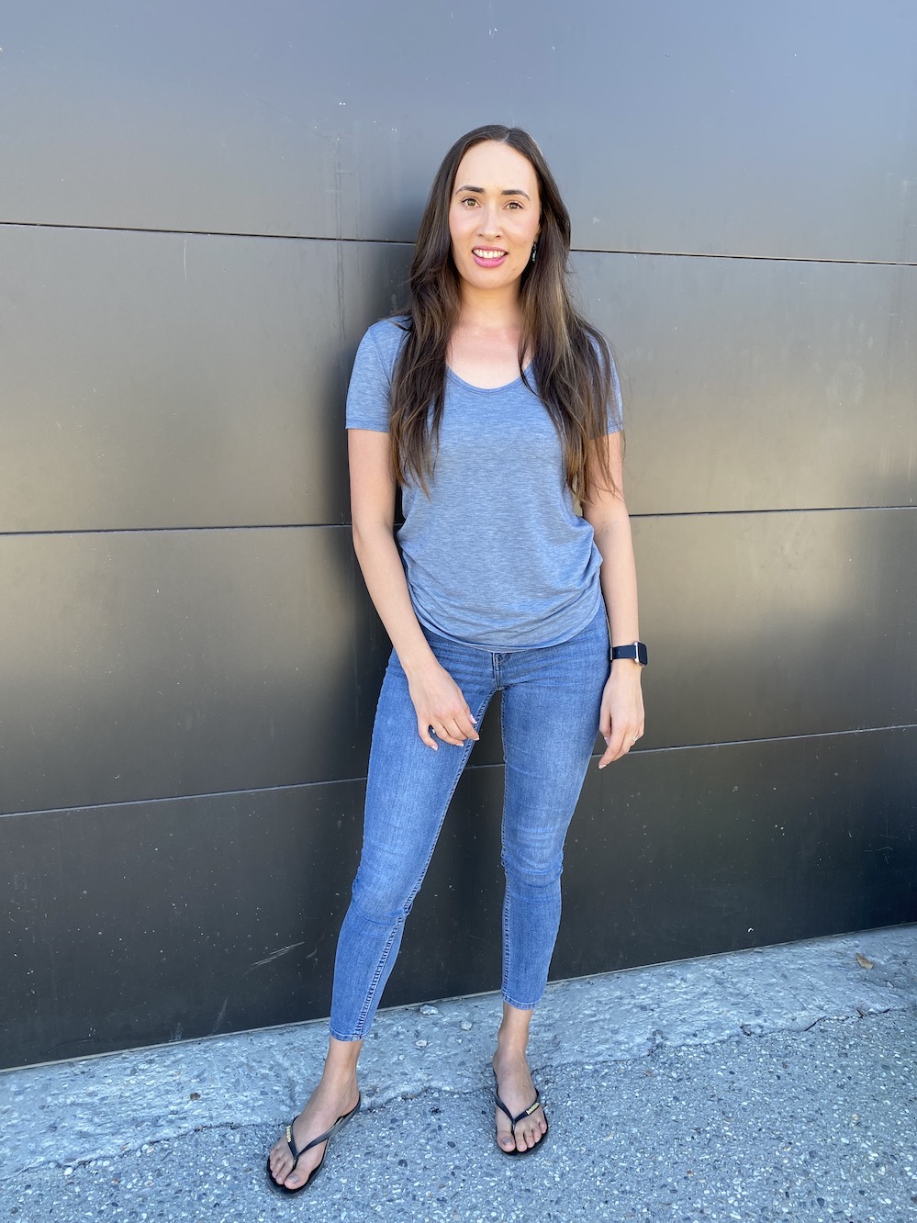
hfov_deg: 53.1
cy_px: 612
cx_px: 458
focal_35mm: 26
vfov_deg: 67.3
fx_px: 918
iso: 32
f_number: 1.8
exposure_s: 1/185
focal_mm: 4.25
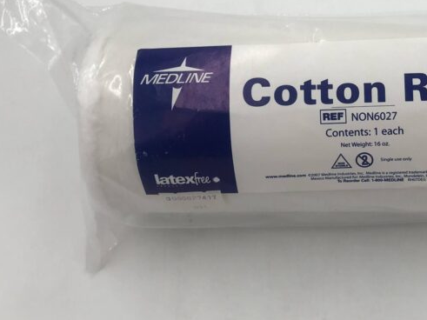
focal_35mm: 57
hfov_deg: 32.3
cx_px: 375
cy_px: 98
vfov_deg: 25.5
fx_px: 703
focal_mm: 3.99
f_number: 1.8
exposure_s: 1/167
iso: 20
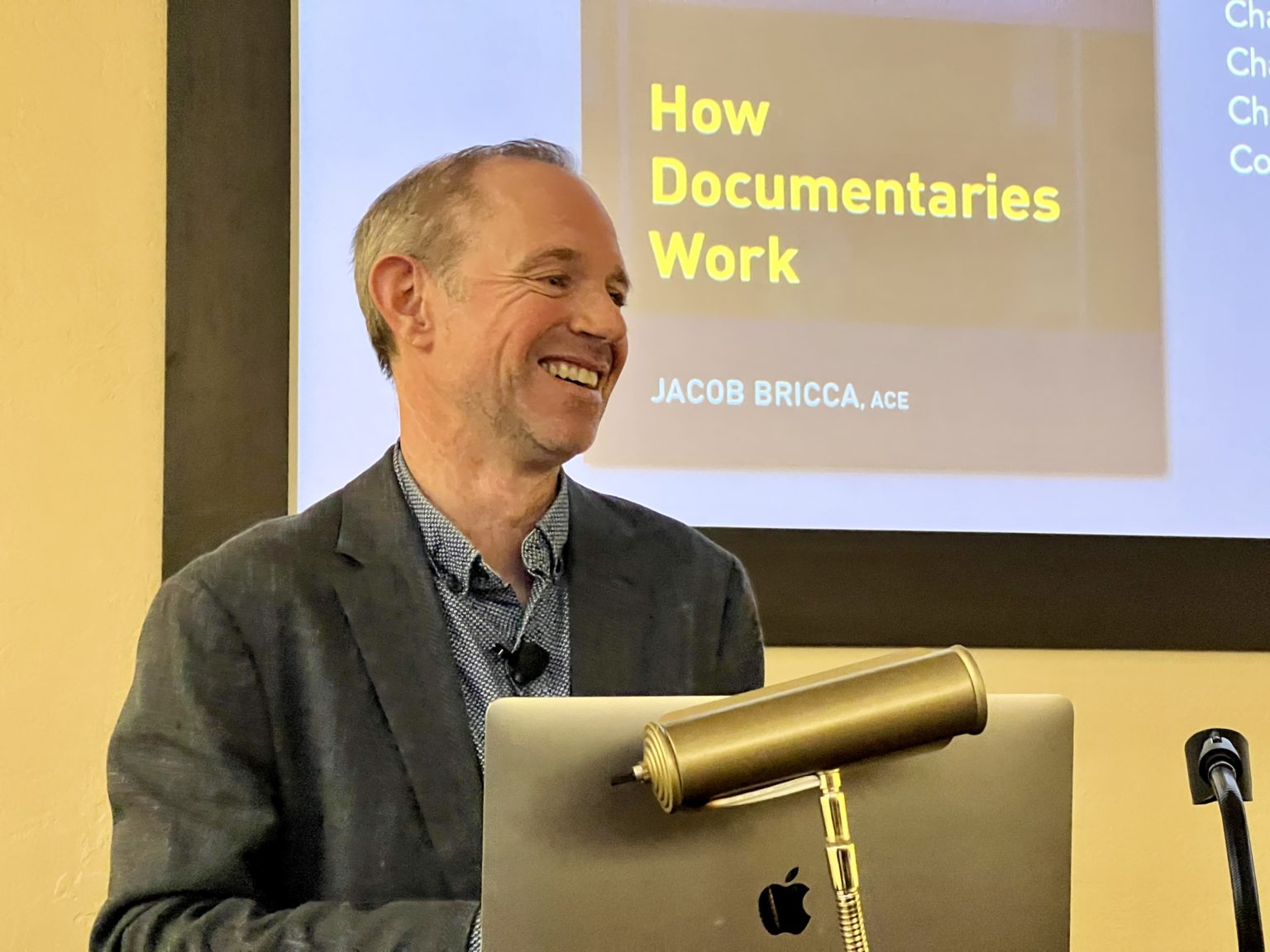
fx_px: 2825
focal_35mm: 77
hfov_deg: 25.3
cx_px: 635
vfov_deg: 19.1
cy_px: 476
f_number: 2.8
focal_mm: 9
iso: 800
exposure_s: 1/60
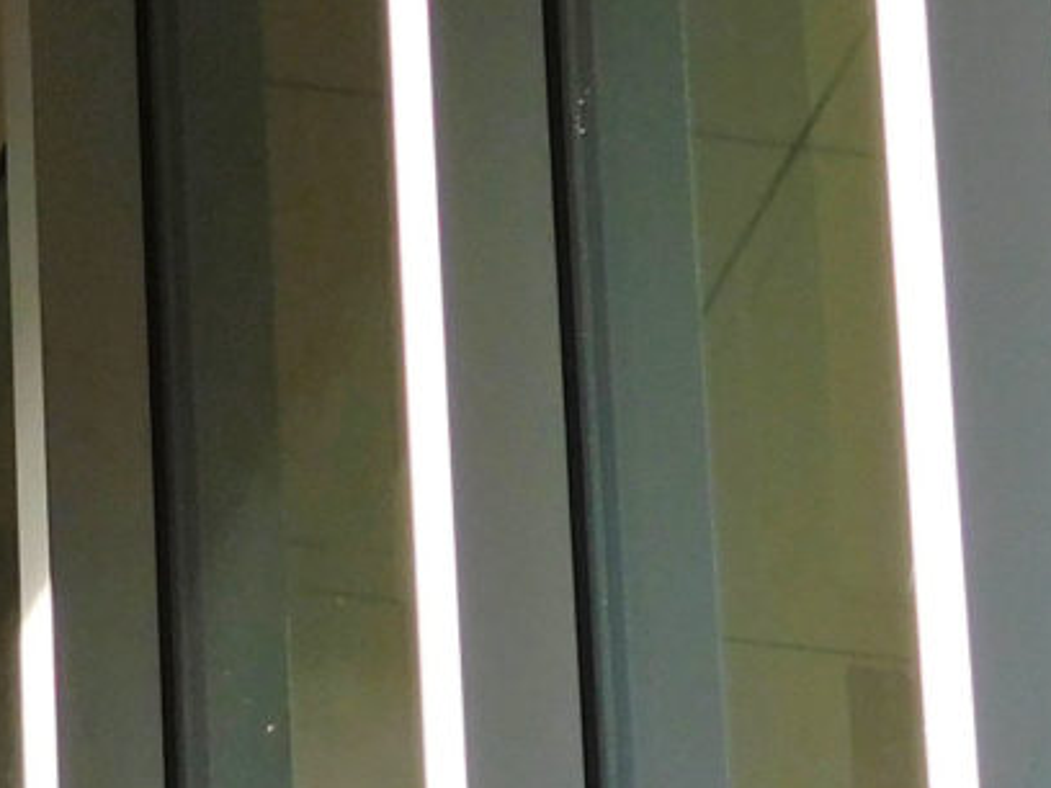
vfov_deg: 3.2
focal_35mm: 457
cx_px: -938
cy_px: 1952
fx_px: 13875
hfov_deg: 4.3
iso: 125
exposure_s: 1/250
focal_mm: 16.1
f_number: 4.5
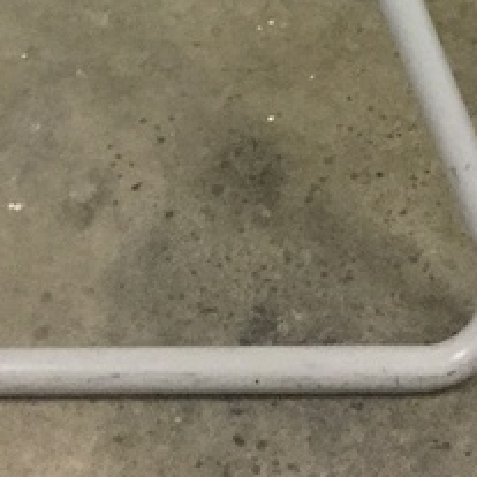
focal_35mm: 106
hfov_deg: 16.4
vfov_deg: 14.2
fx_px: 1653
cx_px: 267
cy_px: -417
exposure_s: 1/15
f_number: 2.4
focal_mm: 3.3
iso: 200
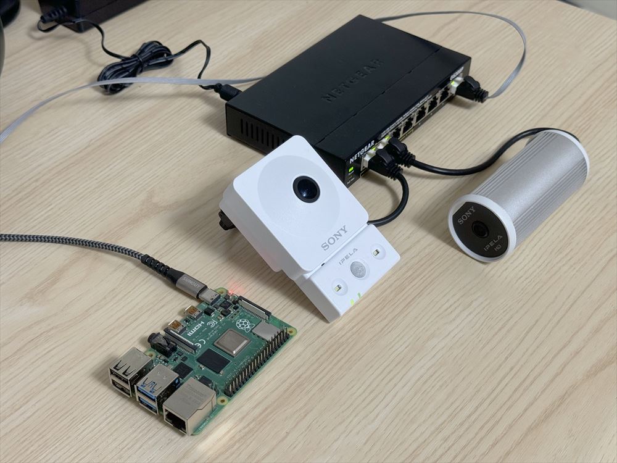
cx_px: 308
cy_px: 232
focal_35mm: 48
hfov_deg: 39.7
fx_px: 856
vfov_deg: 30.3
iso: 64
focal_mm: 6.8
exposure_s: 1/50
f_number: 1.8
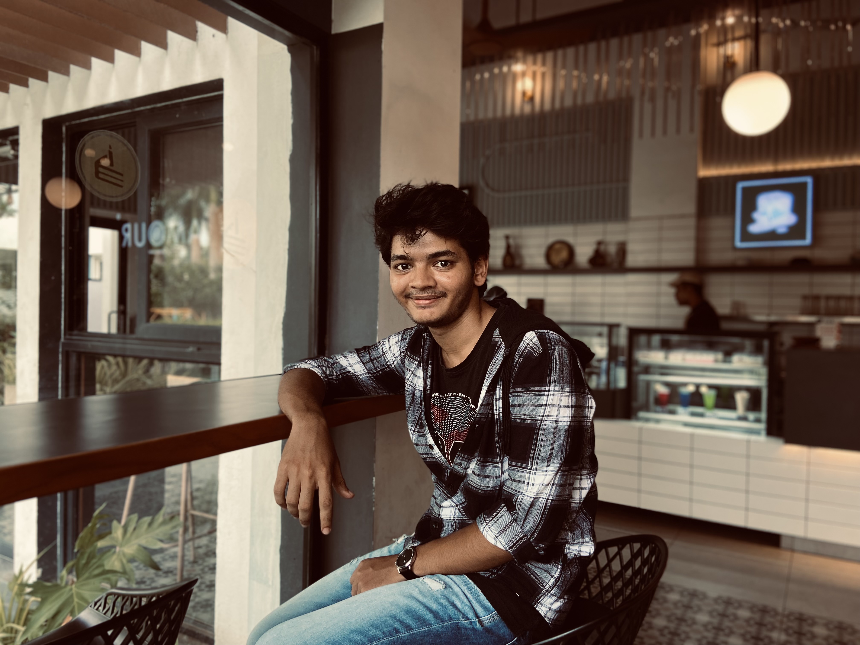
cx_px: 430
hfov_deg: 67.3
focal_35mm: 26
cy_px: 322
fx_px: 646
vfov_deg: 53.1
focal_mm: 4.25
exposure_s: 1/100
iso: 80
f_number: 1.8
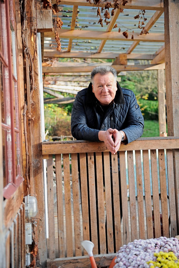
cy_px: 134
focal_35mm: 45
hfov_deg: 29.8
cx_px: 90
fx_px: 336
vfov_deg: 43.6
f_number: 2.8
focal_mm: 45
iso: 400
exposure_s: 1/640
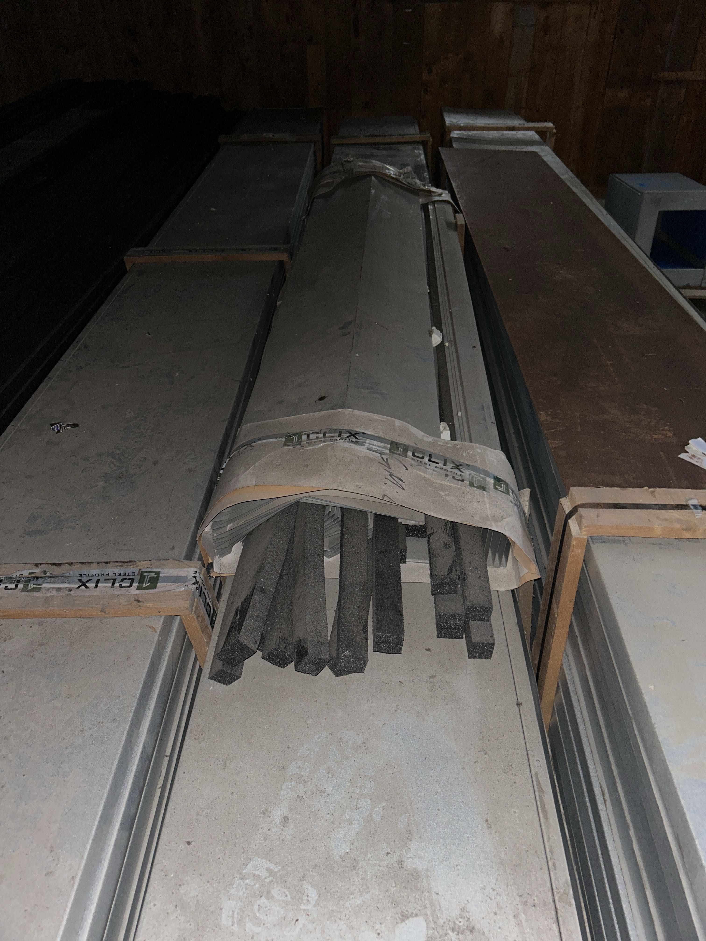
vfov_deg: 67.3
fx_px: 707
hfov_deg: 53.1
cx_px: 353
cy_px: 470
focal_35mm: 26
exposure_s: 1/8
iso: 64
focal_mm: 5.7
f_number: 1.5
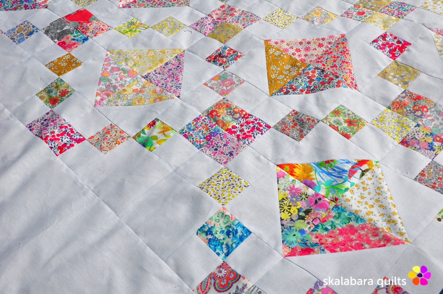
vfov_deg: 34.1
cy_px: 147
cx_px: 222
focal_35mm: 39
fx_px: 479
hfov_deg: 49.6
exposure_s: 1/500
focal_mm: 26
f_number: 11
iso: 200
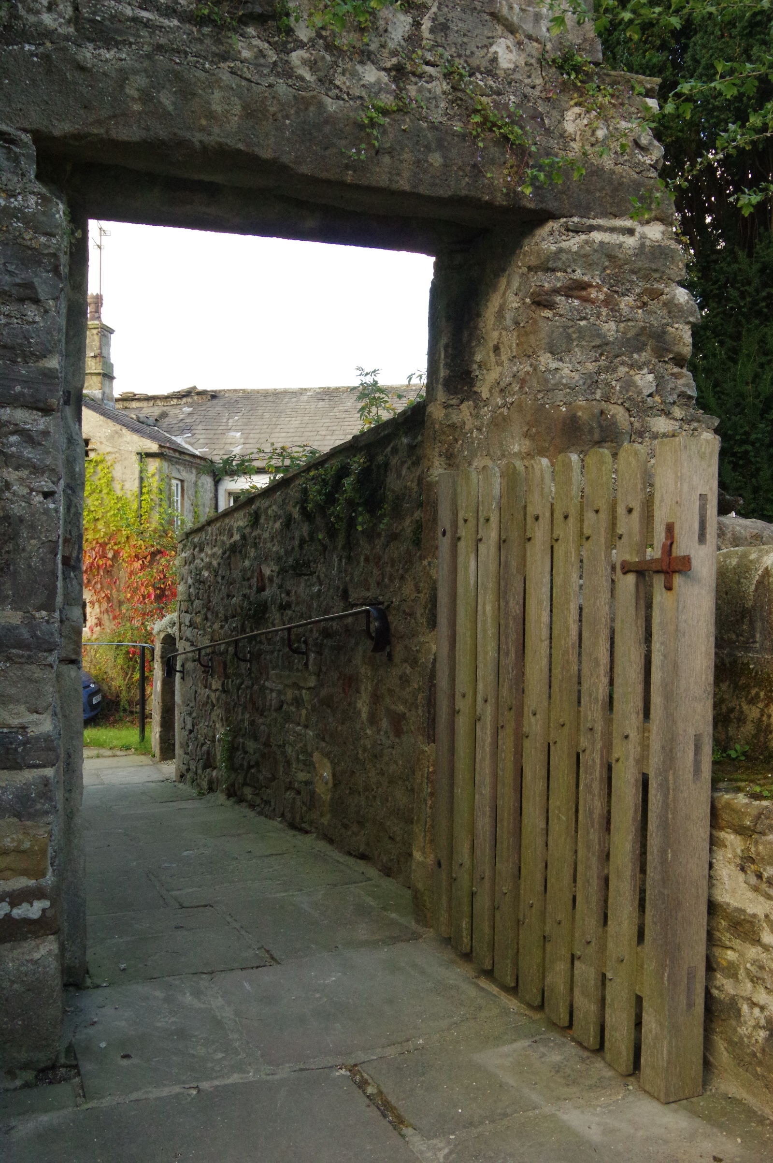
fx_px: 1000
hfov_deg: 42.3
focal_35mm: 31
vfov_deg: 60.3
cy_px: 582
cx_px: 386
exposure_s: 1/400
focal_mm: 21
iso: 3200
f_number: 10
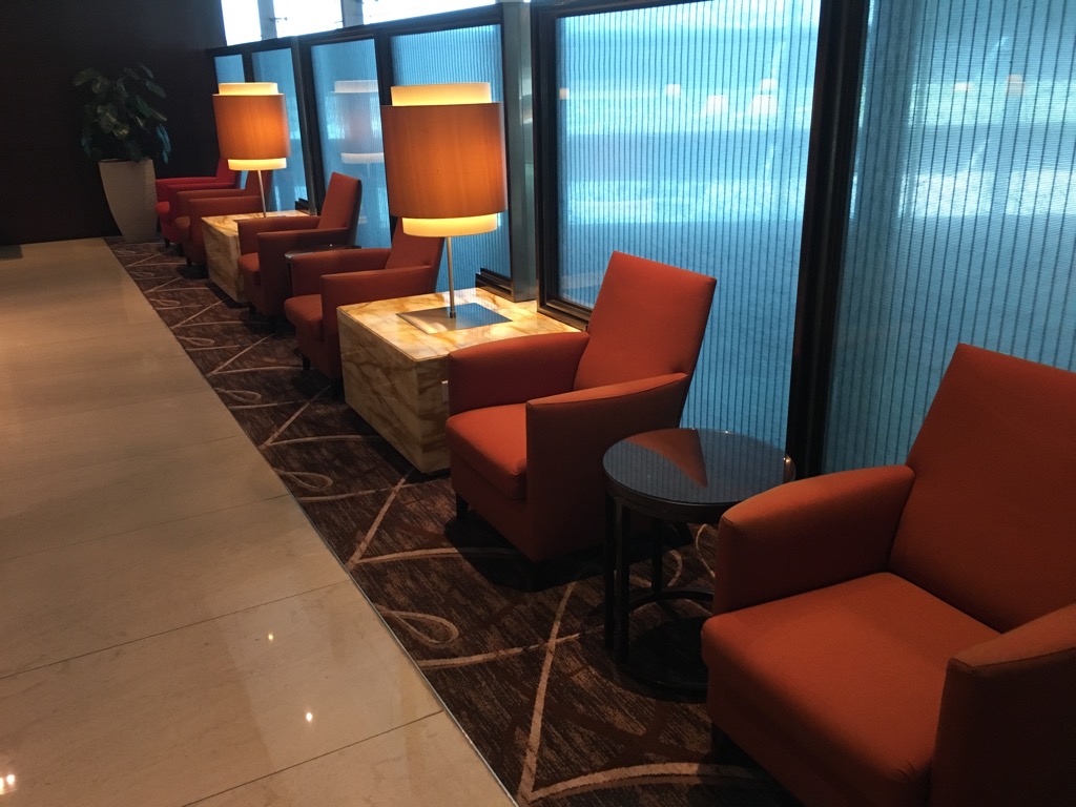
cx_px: 538
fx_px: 901
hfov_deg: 61.7
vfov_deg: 48.2
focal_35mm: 29
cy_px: 404
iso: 200
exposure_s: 1/33
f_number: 2.2
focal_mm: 4.15
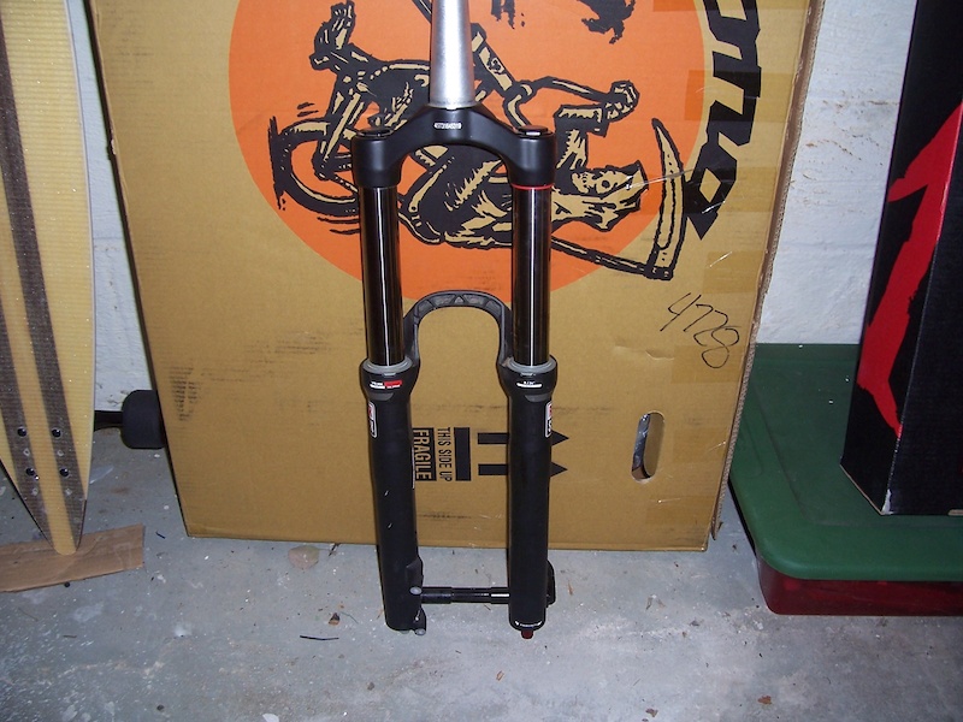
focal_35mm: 34
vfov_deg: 41.8
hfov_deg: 54.0
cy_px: 361
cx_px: 482
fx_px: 946
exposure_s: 1/60
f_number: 2.7
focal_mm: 5.6
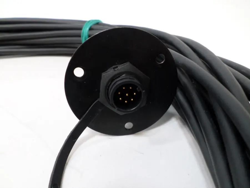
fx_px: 181
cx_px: 125
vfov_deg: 54.9
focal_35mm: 25
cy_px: 94
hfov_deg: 69.4
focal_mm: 4.5
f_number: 2.5
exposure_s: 1/30
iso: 160
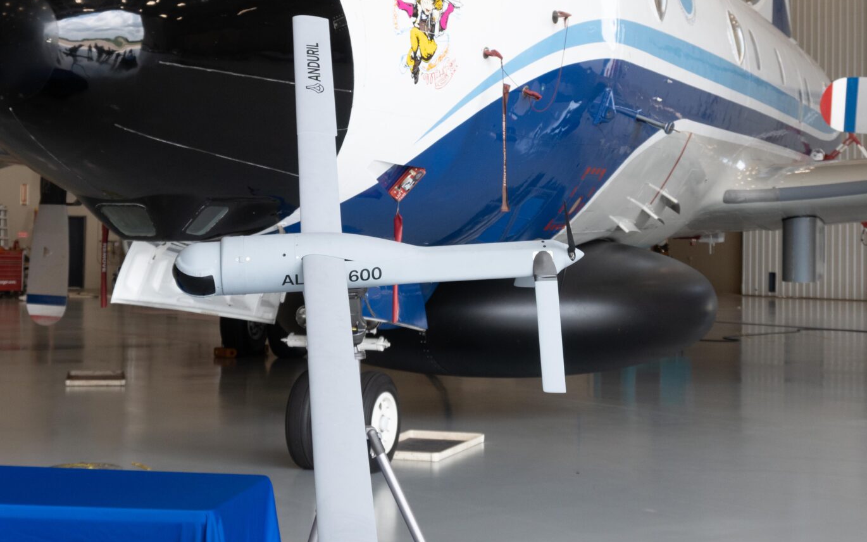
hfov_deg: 32.0
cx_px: 415
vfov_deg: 20.2
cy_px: 161
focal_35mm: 64
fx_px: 1512
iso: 200
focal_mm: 28
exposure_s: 1/160
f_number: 6.3
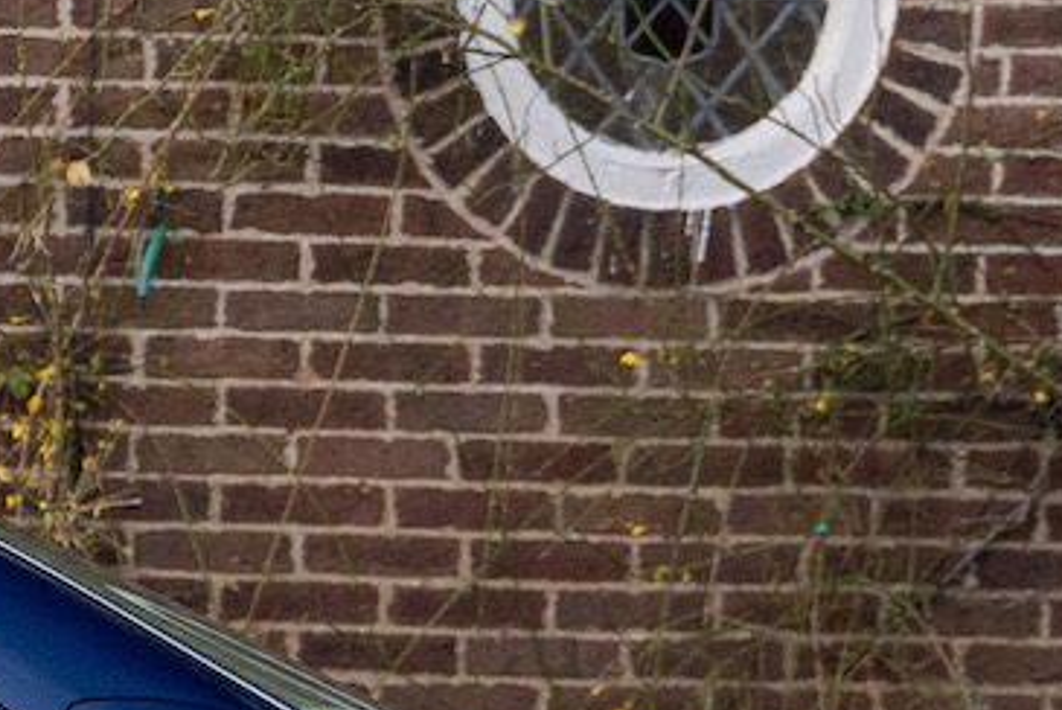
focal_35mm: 315
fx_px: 9292
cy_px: 962
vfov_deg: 4.4
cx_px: -1088
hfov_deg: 6.3
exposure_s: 1/1000
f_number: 2.8
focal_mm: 57.5
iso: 320
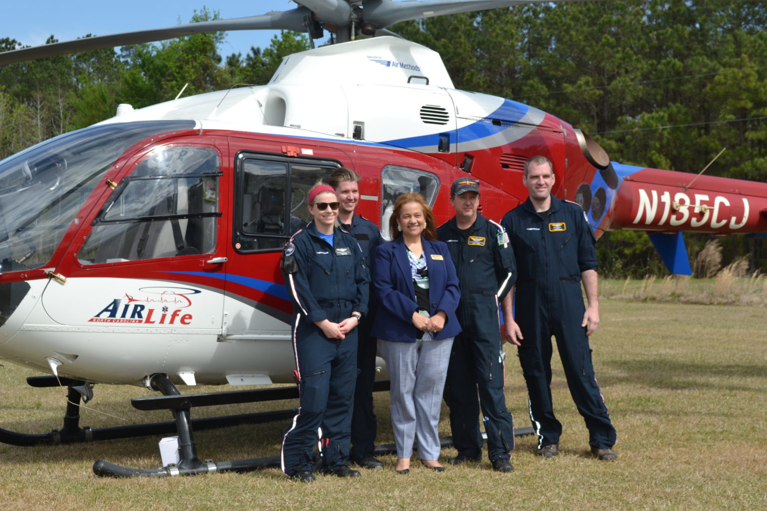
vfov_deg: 22.6
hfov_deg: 33.4
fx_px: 1278
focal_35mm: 60
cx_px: 384
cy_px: 256
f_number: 9
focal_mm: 40
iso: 100
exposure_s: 1/200
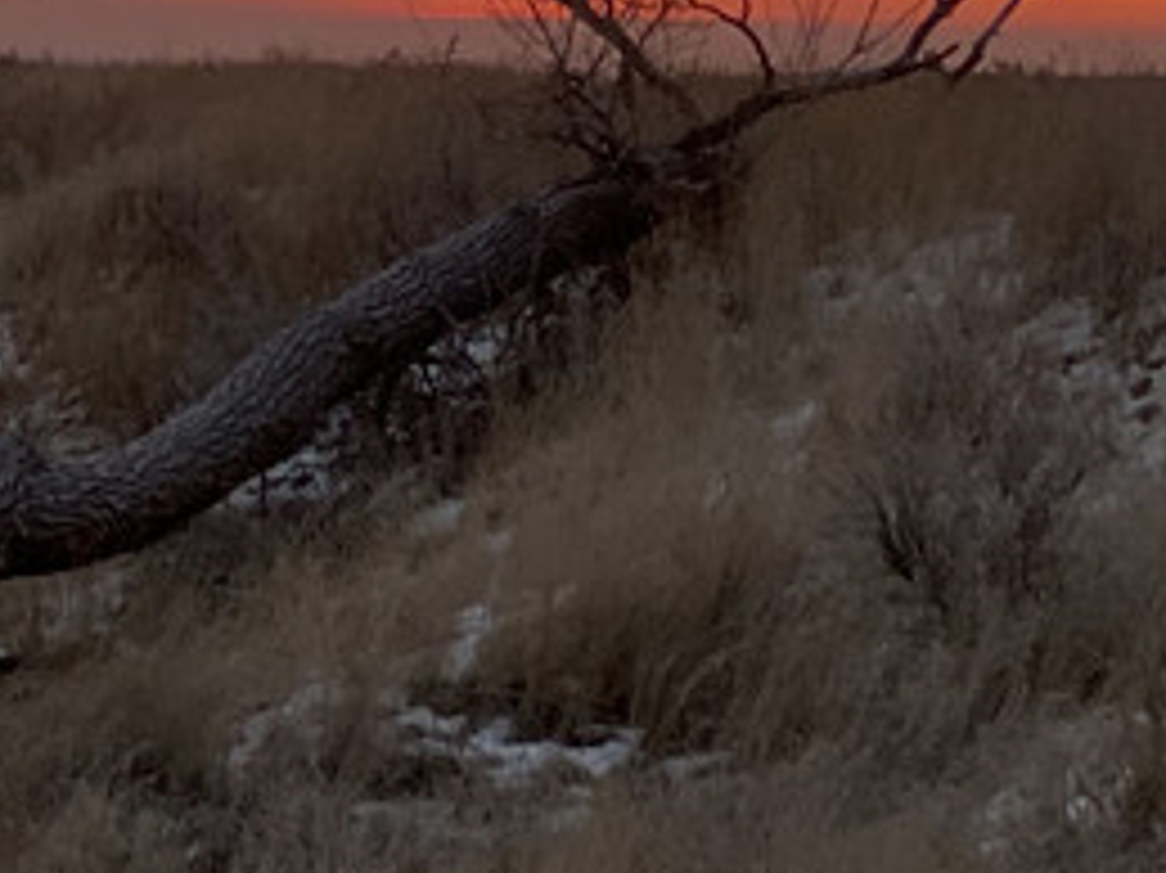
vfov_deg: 6.7
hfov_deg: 9.2
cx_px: 259
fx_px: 7205
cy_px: -860
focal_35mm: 214
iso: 100
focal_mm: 6
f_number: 2
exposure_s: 1/121
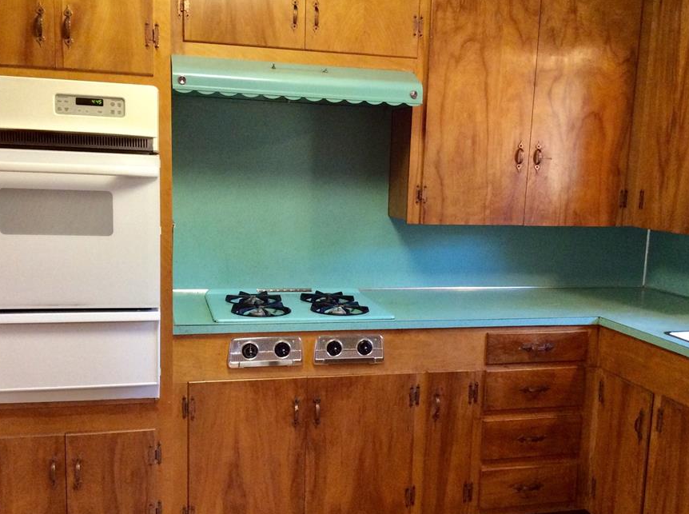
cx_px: 359
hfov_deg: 49.0
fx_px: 755
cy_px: 290
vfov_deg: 37.5
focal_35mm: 38
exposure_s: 1/24
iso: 200
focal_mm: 3.3
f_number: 2.4
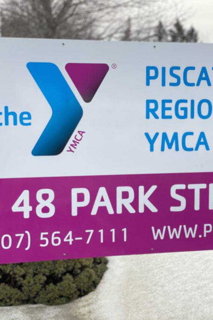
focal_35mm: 73
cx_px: 162
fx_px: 648
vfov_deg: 27.7
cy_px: 159
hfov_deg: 18.5
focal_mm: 6
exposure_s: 1/737
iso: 20
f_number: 2
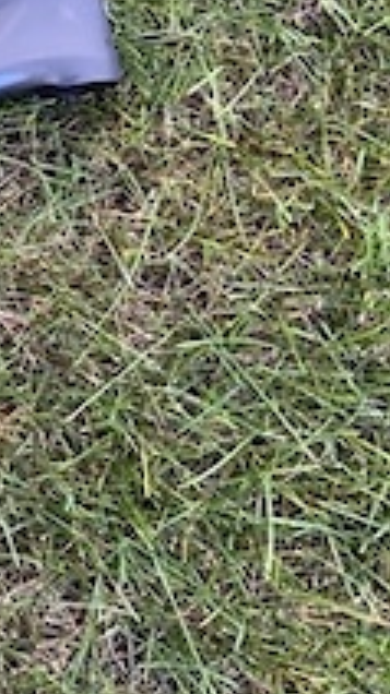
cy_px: 124
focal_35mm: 119
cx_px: -590
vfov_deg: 17.8
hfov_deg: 9.0
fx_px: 2191
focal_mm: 3
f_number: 1.8
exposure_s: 1/122
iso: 32
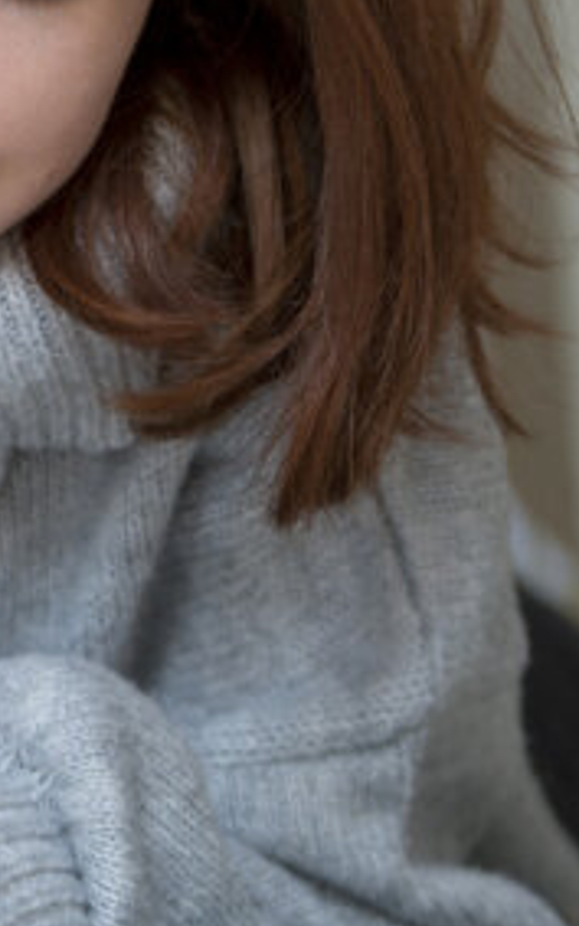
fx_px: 10296
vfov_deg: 5.1
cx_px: -736
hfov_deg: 3.2
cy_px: 304
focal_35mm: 408
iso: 400
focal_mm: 105
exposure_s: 1/50
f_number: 3.2
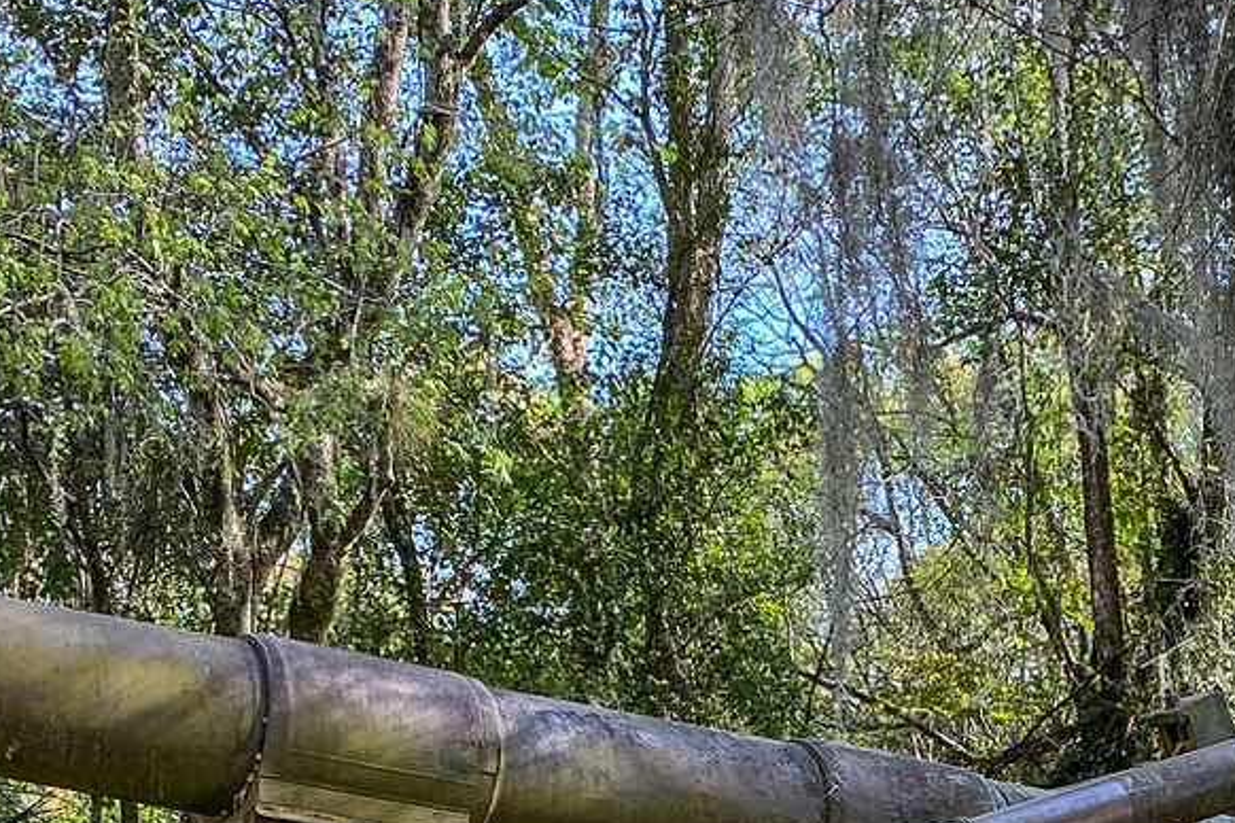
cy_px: 1050
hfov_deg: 21.7
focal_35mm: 93
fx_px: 3190
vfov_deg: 14.2
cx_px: 976
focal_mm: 4.25
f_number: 1.8
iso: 32
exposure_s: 1/250
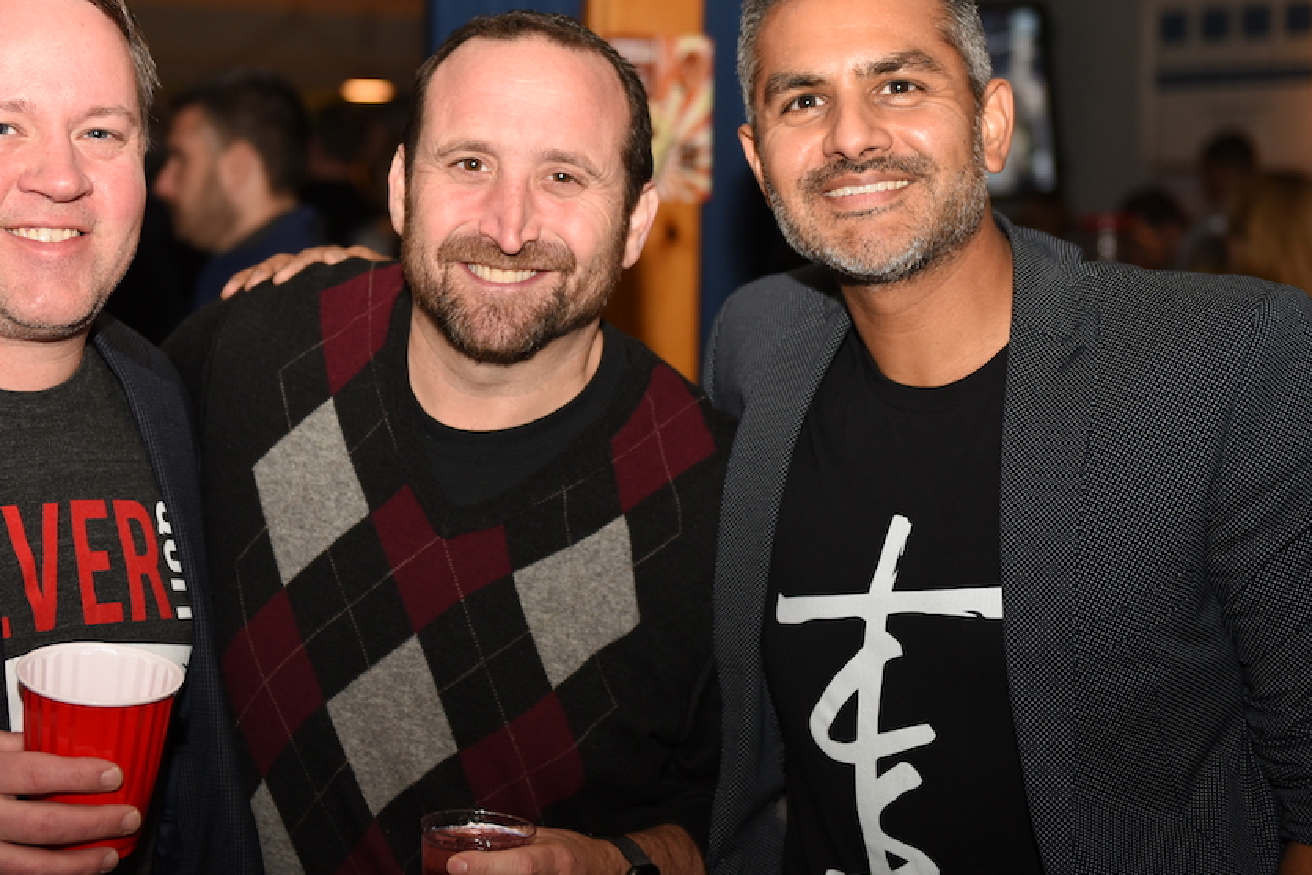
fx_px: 2515
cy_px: 258
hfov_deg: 29.2
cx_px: 547
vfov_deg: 19.6
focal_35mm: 69
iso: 800
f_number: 2.8
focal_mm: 48
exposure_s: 1/200
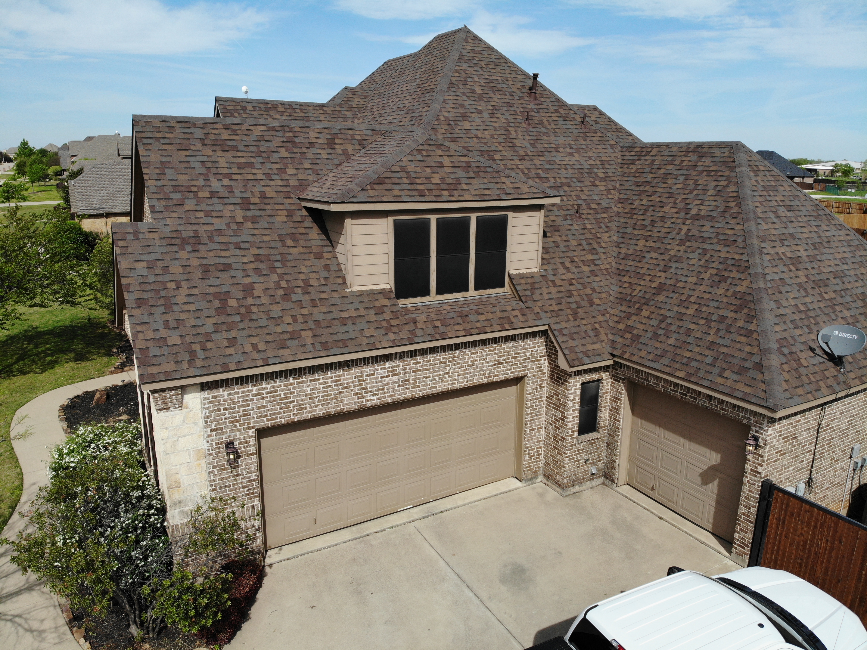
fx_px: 601
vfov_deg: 56.8
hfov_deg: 71.6
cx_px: 434
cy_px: 325
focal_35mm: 24
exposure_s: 1/1258
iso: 100
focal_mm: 4.5
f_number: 2.8
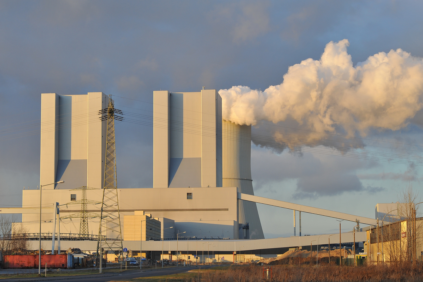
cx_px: 212
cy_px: 141
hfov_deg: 22.6
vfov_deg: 15.2
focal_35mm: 90
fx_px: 1057
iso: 400
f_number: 10
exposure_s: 1/400
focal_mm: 90
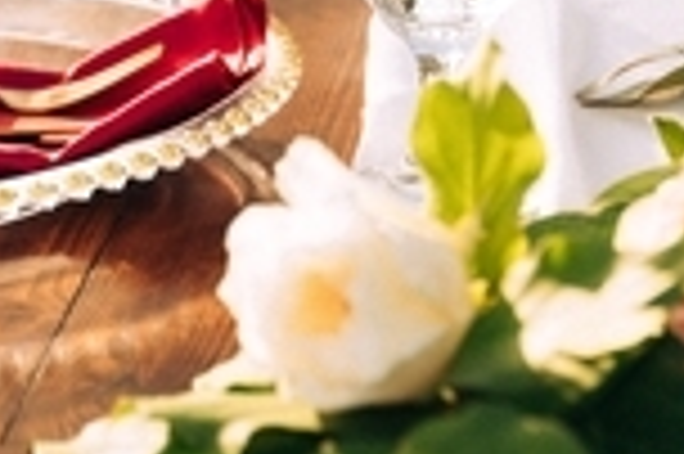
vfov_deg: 6.6
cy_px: -175
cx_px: 900
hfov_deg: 9.8
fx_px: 3910
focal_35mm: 206
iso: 250
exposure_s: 1/400
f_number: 2.8
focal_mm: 53
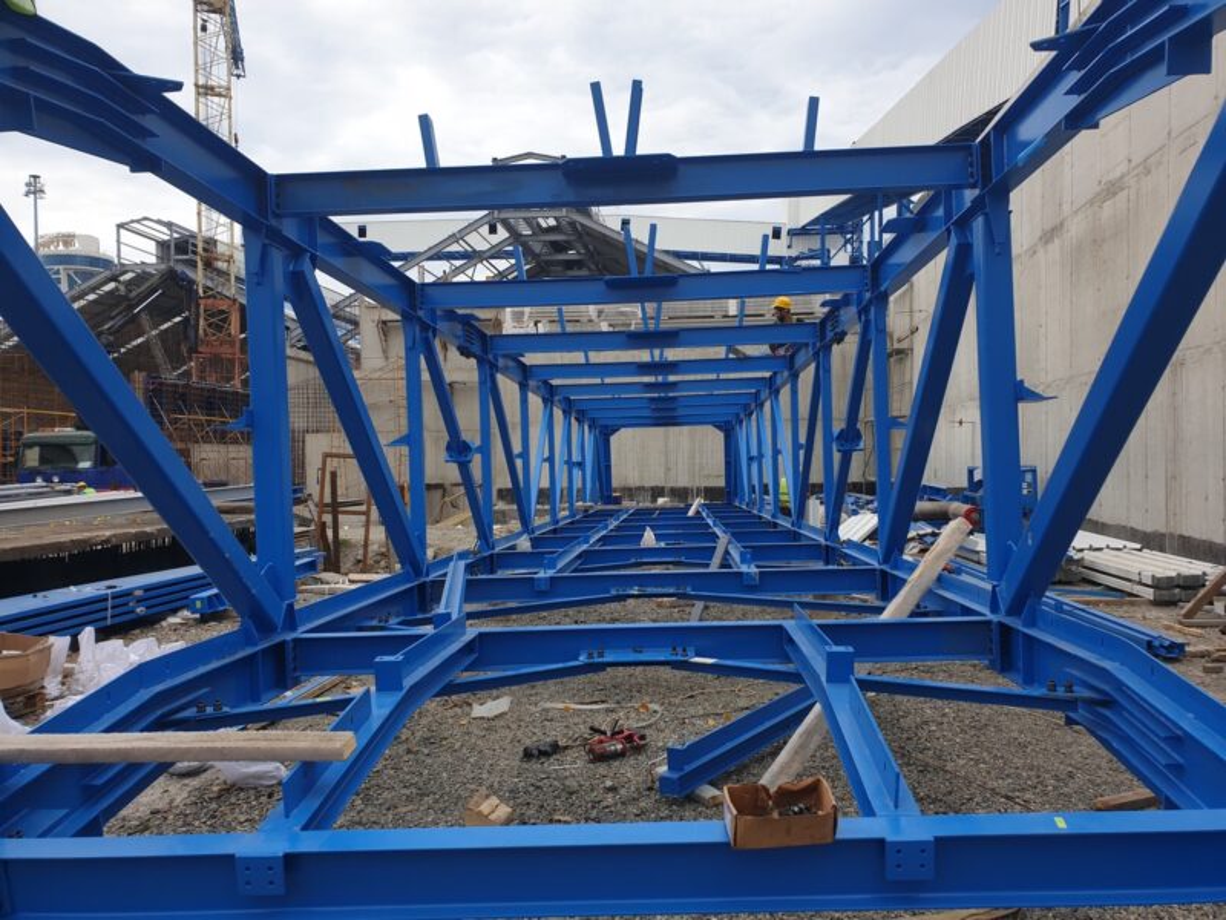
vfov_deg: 53.1
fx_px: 921
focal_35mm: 26
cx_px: 613
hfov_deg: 67.3
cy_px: 460
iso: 50
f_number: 2.4
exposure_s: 1/410
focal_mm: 4.3
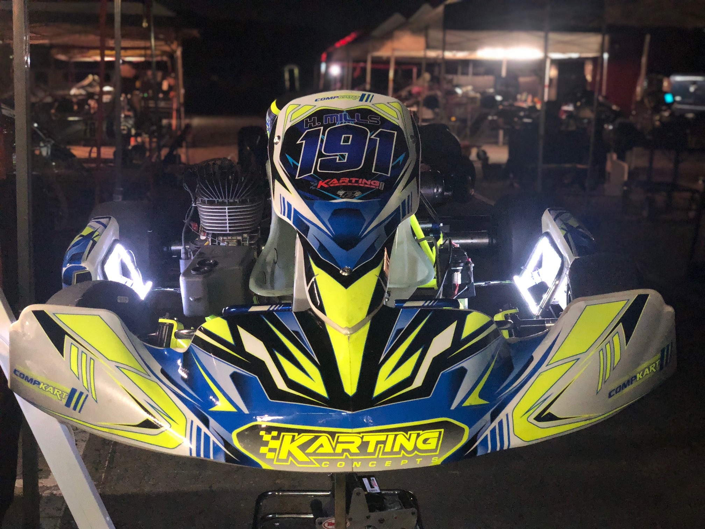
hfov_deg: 36.8
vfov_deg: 28.0
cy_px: 264
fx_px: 1059
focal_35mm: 52
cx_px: 352
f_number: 2.4
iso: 400
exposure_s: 1/61
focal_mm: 6
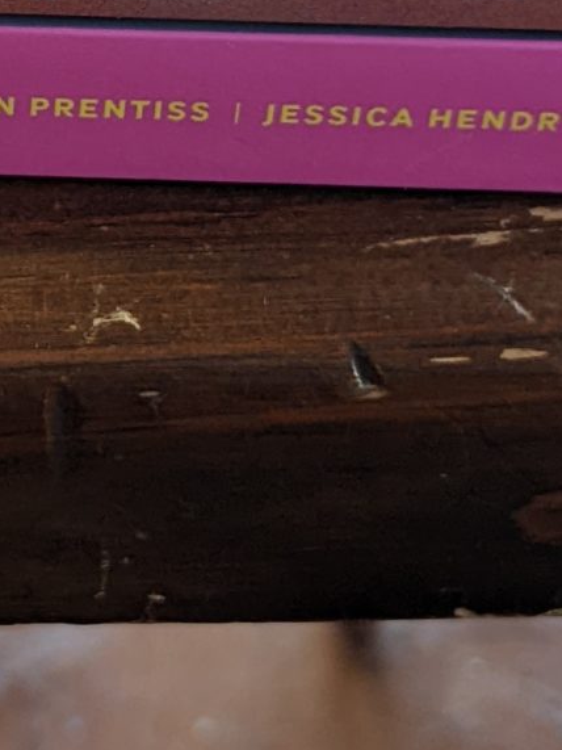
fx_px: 2620
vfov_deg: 16.1
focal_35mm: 121
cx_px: -232
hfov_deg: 11.8
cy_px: 80
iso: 57
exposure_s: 1/30
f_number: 1.73
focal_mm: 4.38
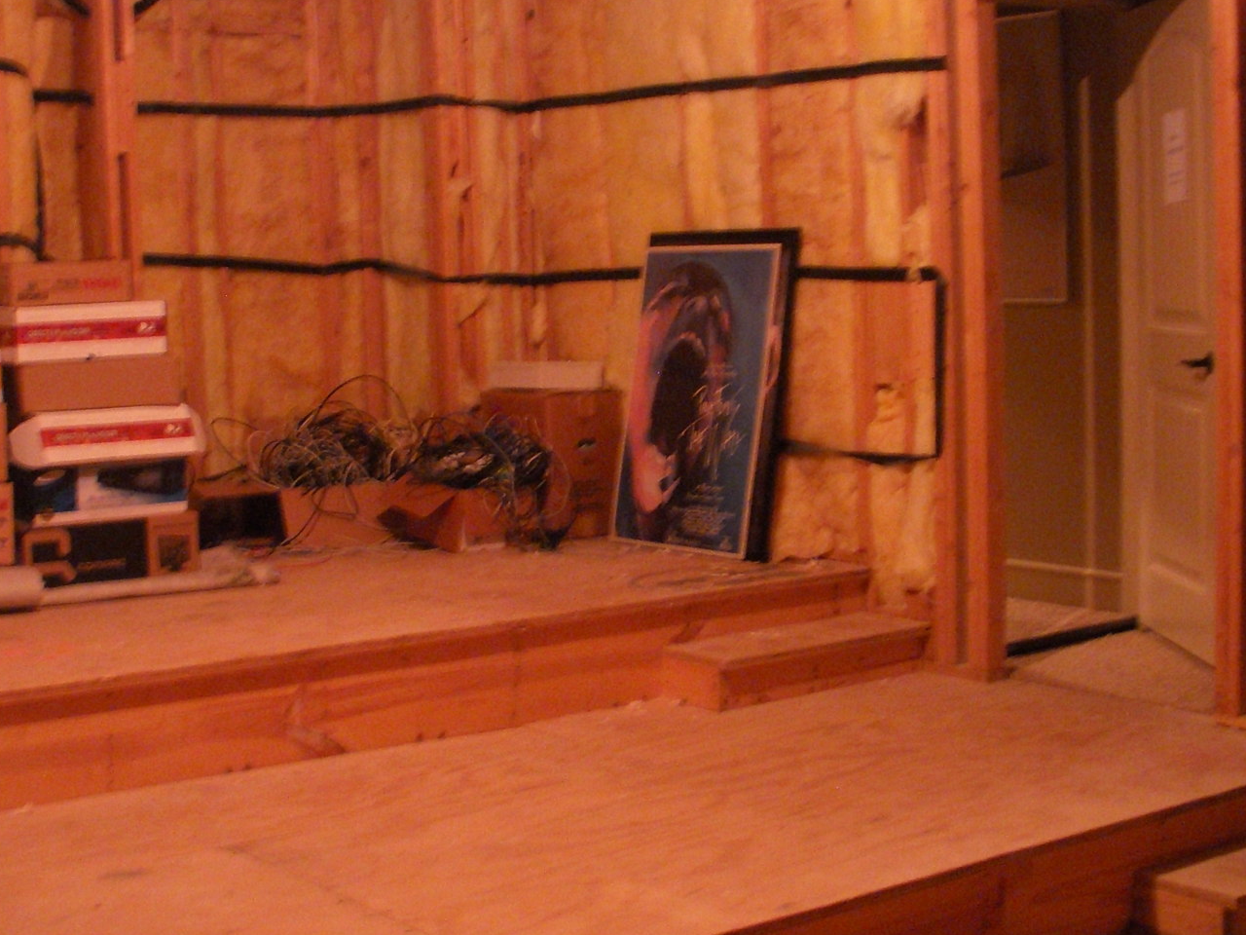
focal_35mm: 57
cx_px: 468
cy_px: 477
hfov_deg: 33.6
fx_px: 2052
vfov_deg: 25.7
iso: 400
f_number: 3.3
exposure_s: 1/1.3
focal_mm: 6.3
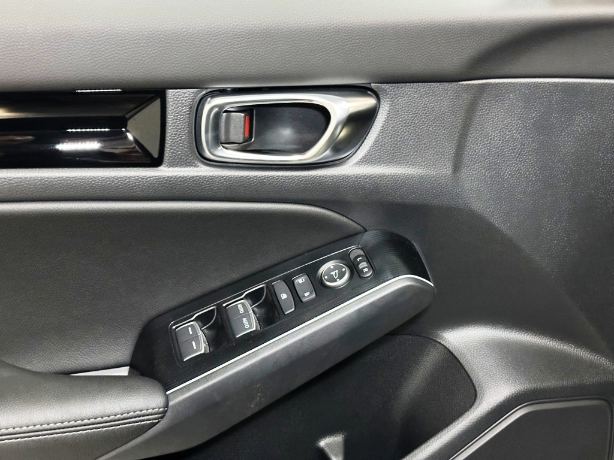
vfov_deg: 30.3
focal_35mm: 48
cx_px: 307
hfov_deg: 39.7
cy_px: 230
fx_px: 851
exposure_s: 1/30
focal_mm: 6.86
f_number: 1.78
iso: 640
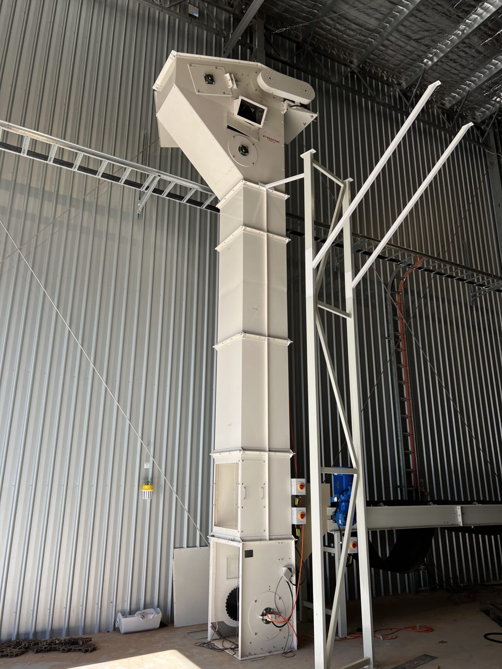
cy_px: 334
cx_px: 251
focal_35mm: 26
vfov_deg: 67.3
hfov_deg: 53.1
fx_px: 503
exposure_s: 1/718
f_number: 1.5
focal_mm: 5.7
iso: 50
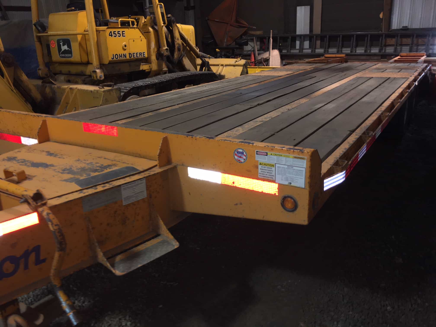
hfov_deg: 61.7
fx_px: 365
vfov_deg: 48.2
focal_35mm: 29
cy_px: 164
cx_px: 218
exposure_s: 1/30
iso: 32
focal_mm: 4.15
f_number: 2.2
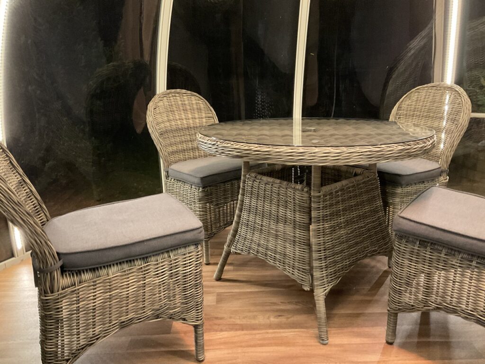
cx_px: 242
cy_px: 182
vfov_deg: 48.2
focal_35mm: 29
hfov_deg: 61.7
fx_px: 406
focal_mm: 3
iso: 500
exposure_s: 1/30
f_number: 1.8
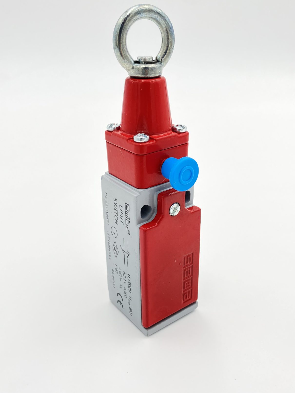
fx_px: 375
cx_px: 148
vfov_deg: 55.4
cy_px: 201
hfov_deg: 42.9
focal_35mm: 33
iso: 50
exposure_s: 1/122
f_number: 1.8
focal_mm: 4.25
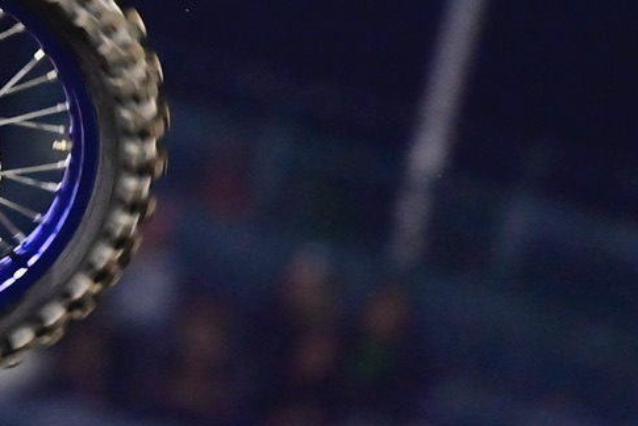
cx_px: -518
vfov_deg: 1.0
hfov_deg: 1.4
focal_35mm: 1425
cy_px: -325
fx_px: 25268
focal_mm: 300
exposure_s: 1/1000
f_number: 4
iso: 4500
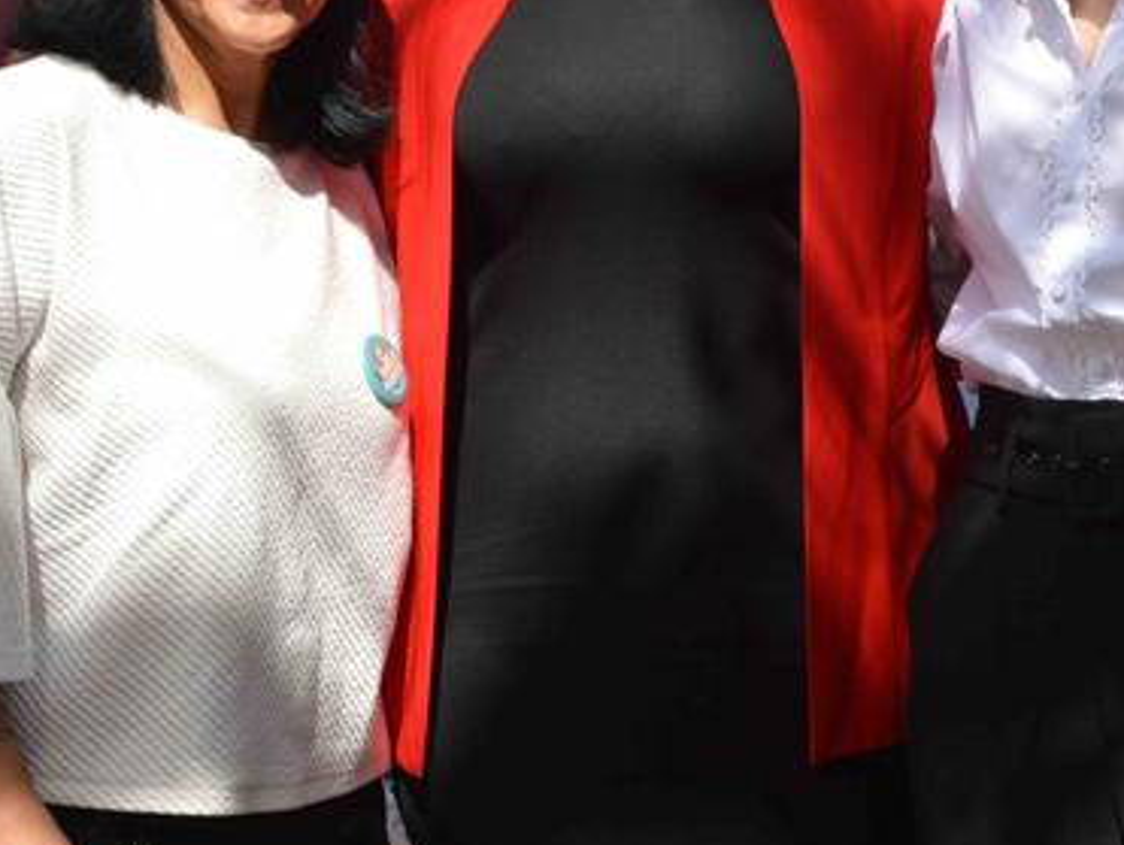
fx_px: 2373
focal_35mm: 73
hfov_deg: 26.0
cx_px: 957
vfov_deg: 20.1
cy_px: 241
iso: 100
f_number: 7.1
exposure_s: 1/200
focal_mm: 20
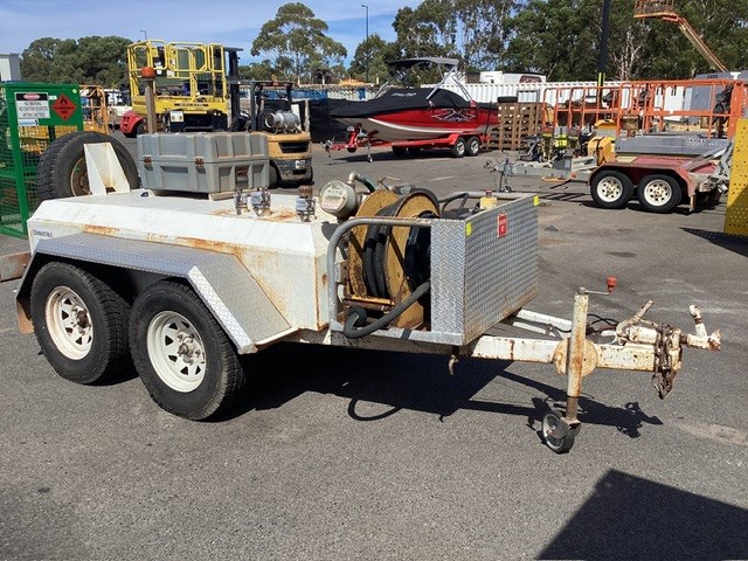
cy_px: 280
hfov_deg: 58.4
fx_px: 670
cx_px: 374
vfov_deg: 45.4
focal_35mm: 31
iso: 25
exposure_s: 1/2092
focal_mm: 3.3
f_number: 2.4
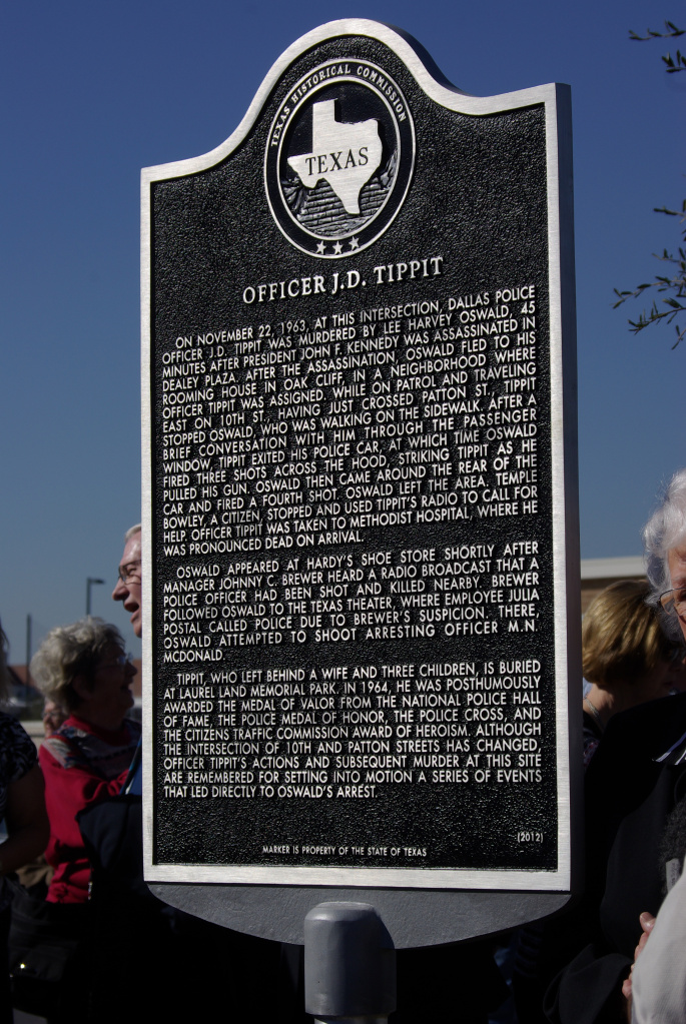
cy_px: 512
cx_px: 343
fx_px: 2693
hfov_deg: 14.5
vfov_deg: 21.5
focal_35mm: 94
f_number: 9.5
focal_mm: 63
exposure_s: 1/750
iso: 100
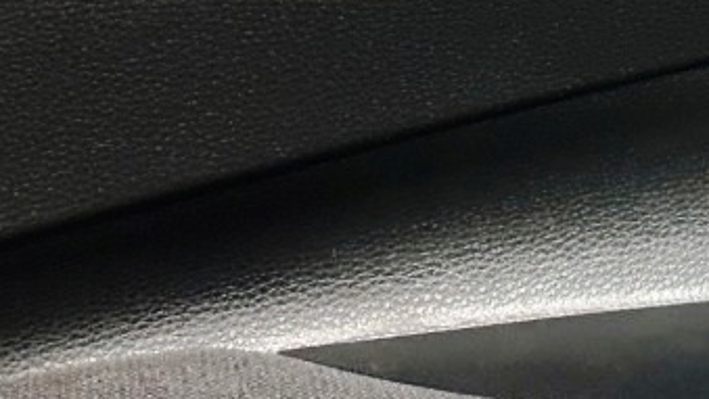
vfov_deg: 7.6
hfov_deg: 12.9
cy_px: -61
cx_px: 1035
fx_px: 2972
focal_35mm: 158
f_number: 1.78
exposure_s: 1/30
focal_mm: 6.86
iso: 500
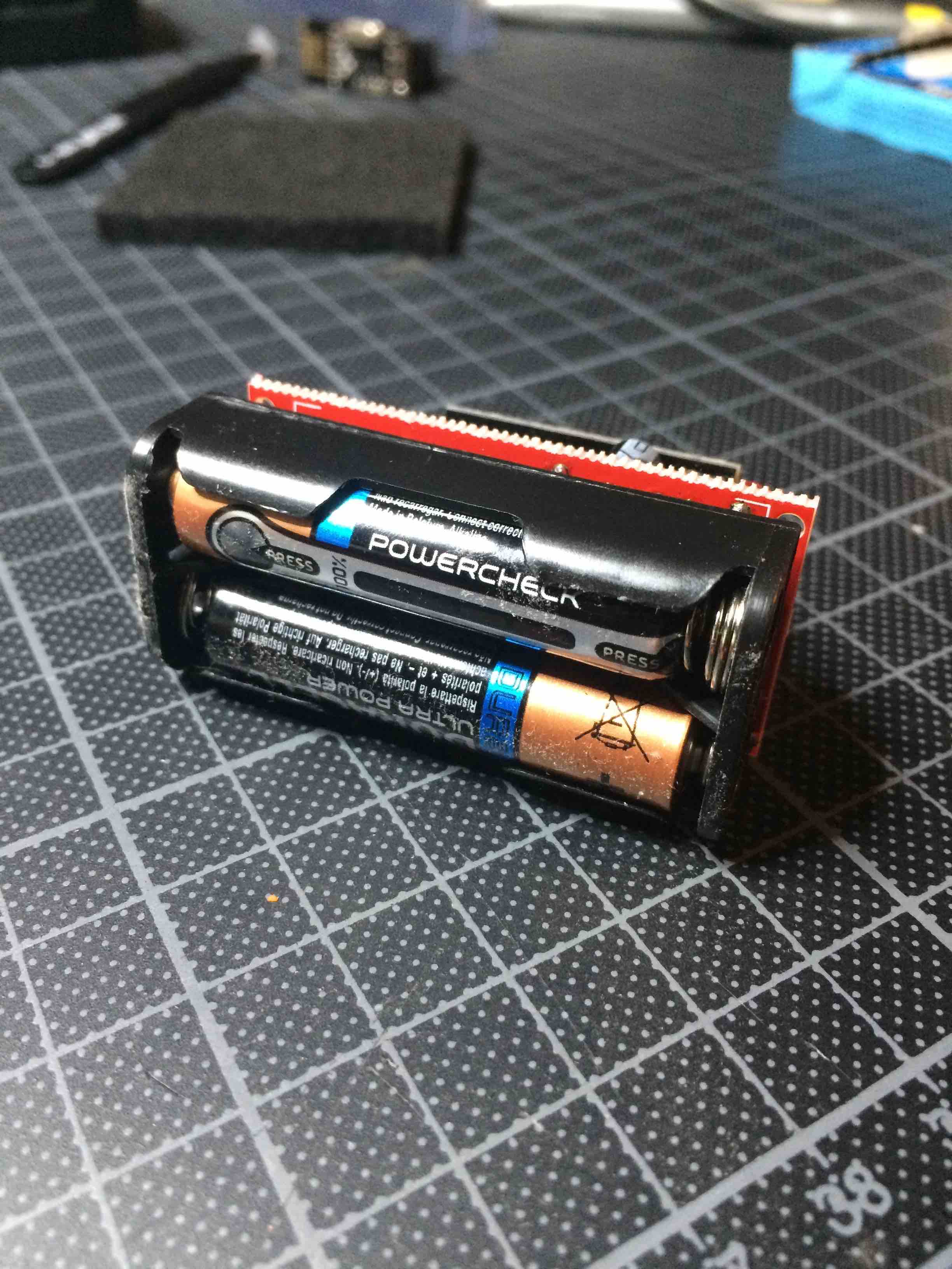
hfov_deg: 48.2
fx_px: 1063
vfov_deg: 61.7
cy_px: 634
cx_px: 476
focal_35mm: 29
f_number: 2.2
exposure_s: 1/20
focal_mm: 4.15
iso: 320
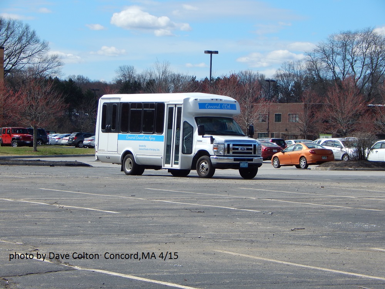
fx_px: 1568
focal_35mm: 141
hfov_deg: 14.0
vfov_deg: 10.5
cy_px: 144
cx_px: 192
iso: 125
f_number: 4.9
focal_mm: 25.3
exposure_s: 1/800
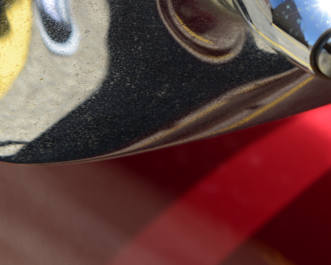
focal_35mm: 219
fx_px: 2145
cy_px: -92
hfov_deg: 8.8
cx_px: 269
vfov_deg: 7.0
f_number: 9
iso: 125
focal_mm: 70
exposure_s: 1/160
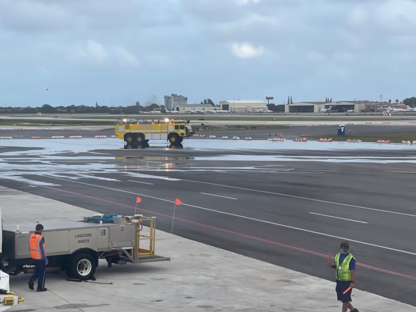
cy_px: 192
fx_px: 1021
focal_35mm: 85
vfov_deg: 17.3
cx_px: 156
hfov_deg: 23.0
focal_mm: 7.5
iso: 20
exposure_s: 1/314
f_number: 2.2
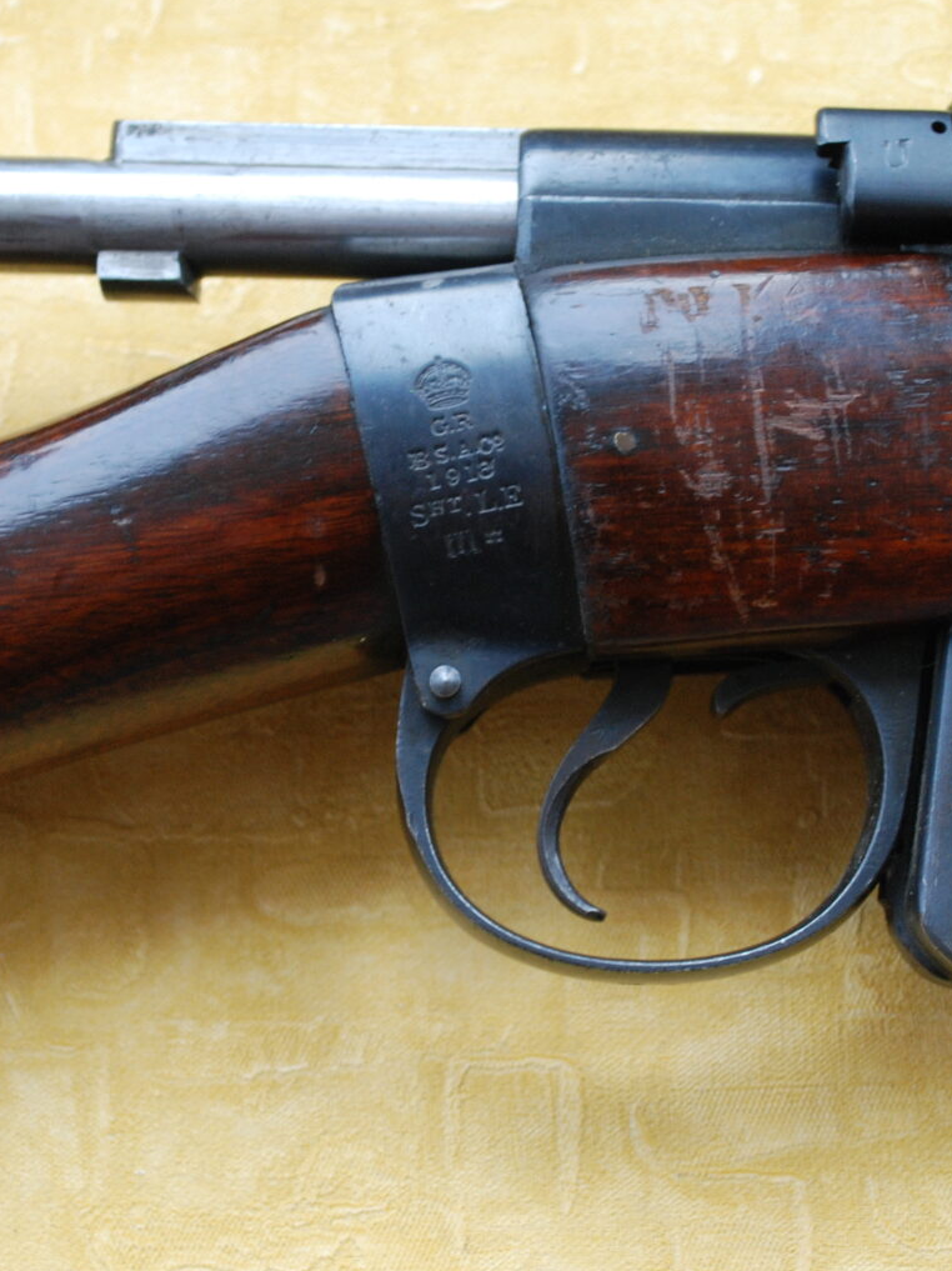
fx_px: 3376
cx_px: 495
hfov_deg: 16.1
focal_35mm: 92
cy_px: 491
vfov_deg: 21.3
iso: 400
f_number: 4.8
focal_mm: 32
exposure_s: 1/25
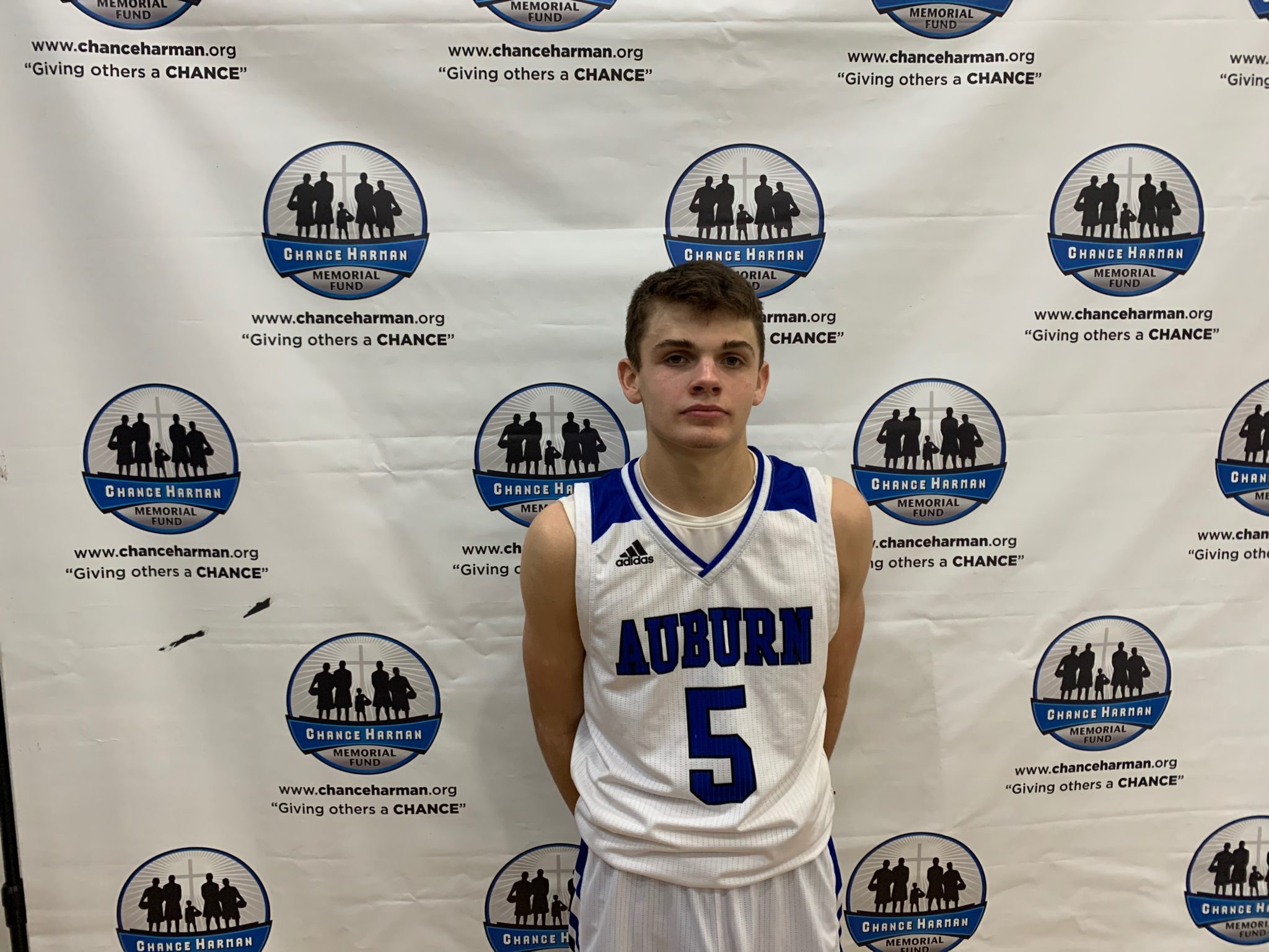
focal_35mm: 26
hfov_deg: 67.3
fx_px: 953
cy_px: 476
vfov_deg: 53.1
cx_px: 634
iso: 200
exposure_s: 1/60
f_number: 1.8
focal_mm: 4.25
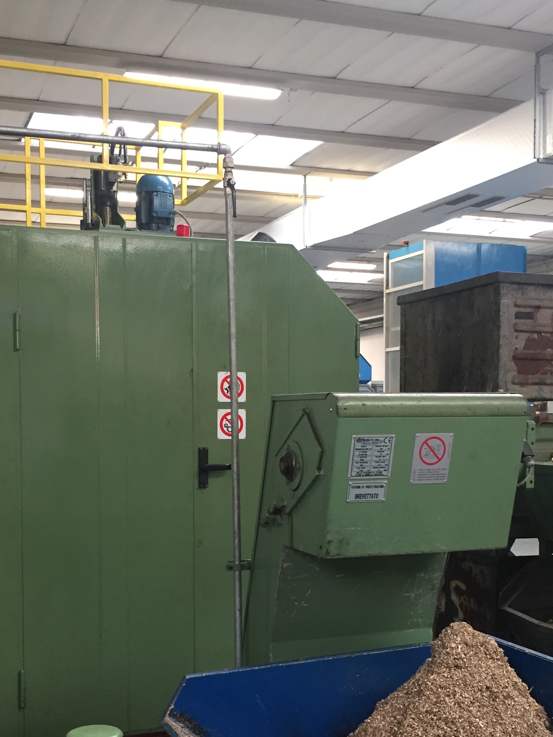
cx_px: 248
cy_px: 458
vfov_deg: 41.8
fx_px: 958
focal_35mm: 45
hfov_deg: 32.2
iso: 80
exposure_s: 1/33
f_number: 2.2
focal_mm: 4.15
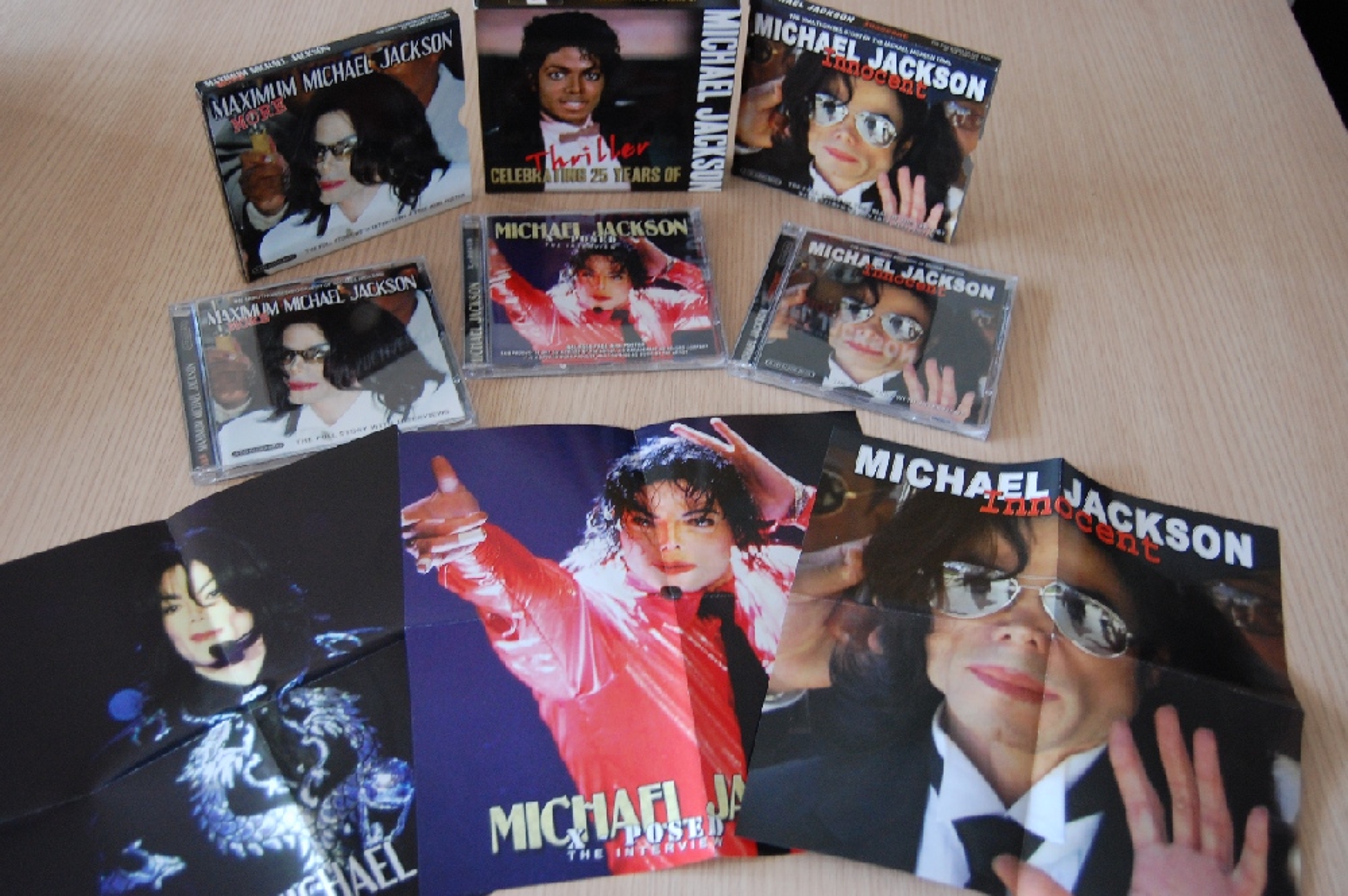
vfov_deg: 36.8
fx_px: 1347
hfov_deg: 53.2
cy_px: 448
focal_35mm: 36
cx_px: 674
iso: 800
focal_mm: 24
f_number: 4
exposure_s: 1/20
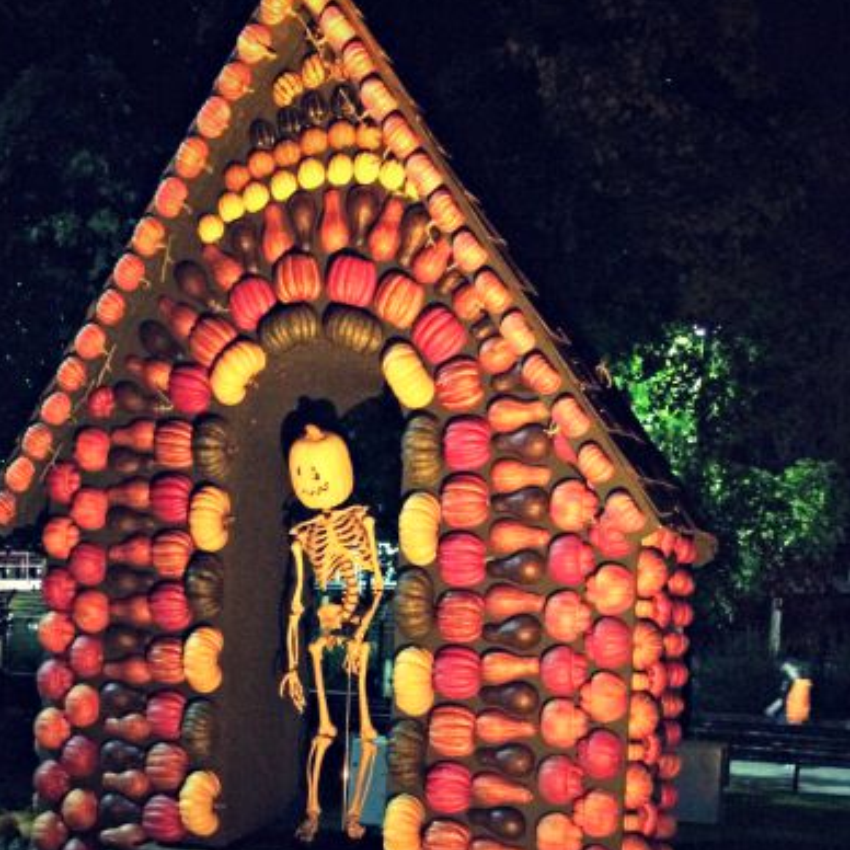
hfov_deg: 39.1
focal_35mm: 43
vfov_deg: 37.6
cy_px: 697
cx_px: 372
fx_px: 1195
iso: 2000
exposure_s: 1/15
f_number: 2.2
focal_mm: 4.15
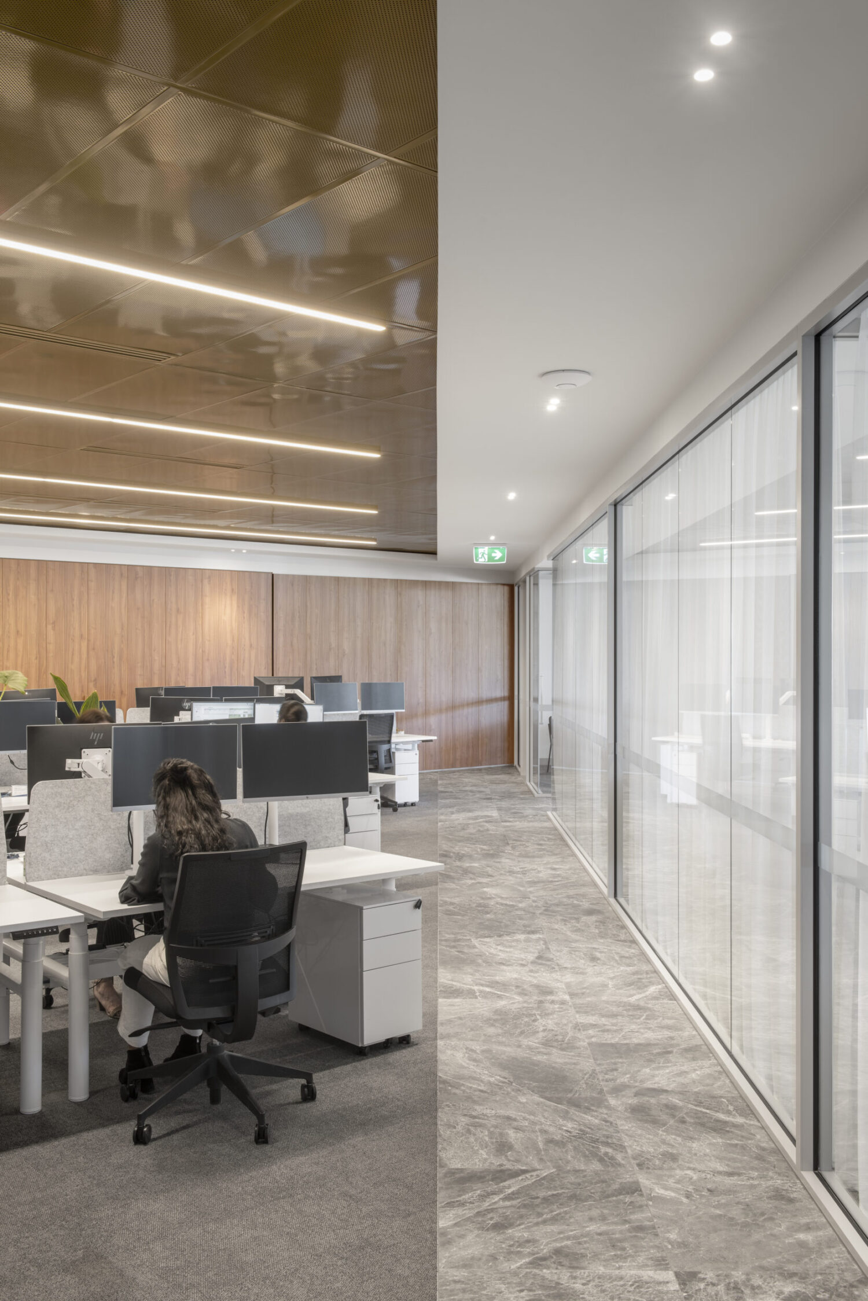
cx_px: 434
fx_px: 1229
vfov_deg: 55.8
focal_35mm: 34
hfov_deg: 38.9
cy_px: 650
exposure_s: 5
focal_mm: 34
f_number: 13
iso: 64
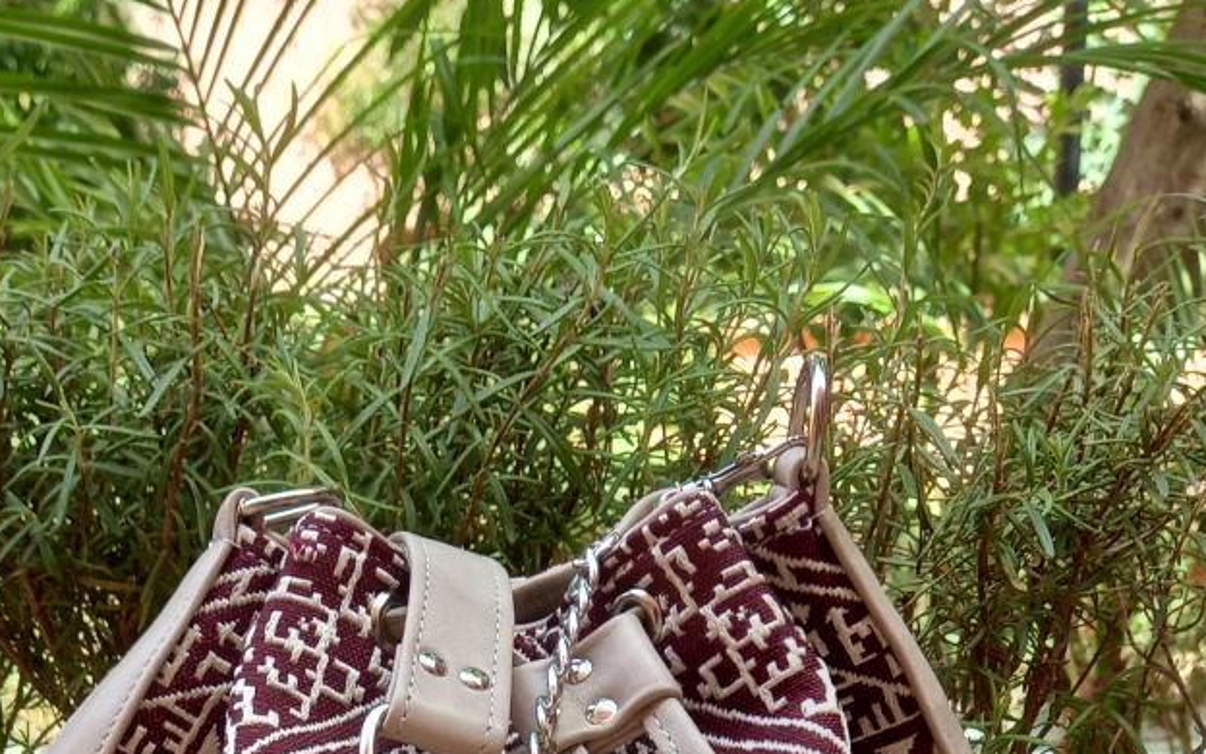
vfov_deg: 17.3
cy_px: 1116
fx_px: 2235
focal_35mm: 68
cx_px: 313
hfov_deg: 29.8
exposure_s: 1/120
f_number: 2
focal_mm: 4.6
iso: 50
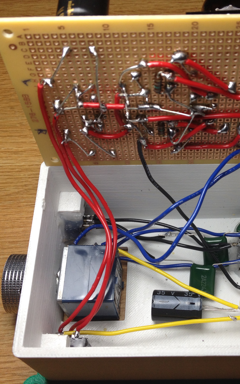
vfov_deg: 40.3
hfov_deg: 25.6
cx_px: 176
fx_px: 523
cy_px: 190
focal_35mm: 50
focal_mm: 4.28
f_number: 2.4
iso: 50
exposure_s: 1/171
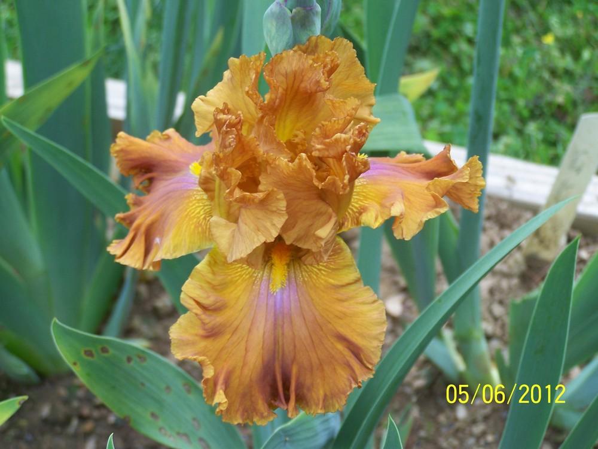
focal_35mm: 117
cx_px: 299
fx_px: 2021
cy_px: 224
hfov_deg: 16.8
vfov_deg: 12.7
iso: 64
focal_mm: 19.4
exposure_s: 1/125
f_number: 3.3
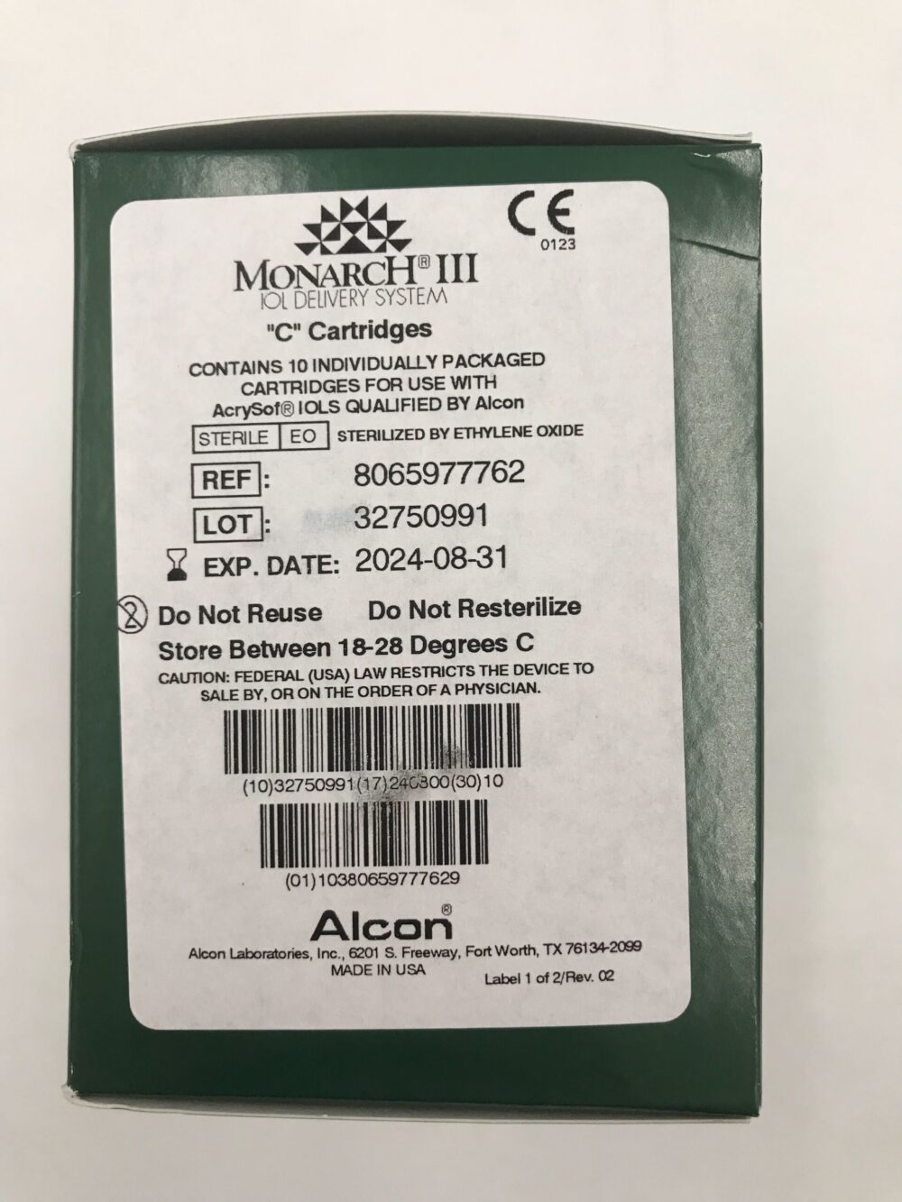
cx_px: 451
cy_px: 601
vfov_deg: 63.4
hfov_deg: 49.8
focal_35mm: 28
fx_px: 973
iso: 20
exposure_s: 1/30
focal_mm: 3.99
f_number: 1.8
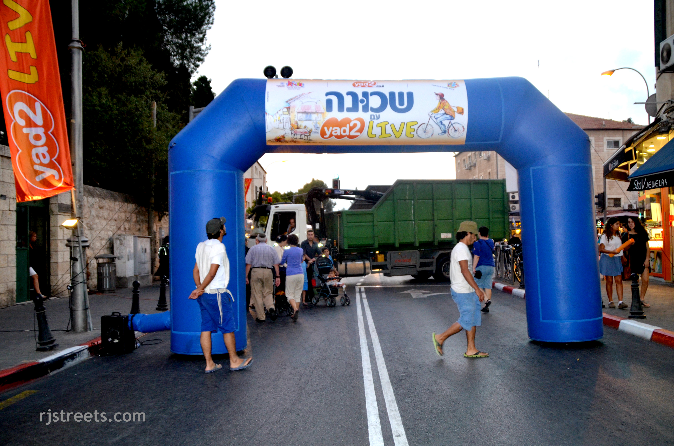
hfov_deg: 57.3
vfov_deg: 39.8
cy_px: 223
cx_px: 337
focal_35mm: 33
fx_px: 616
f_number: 3.5
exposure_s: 1/60
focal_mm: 22
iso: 900
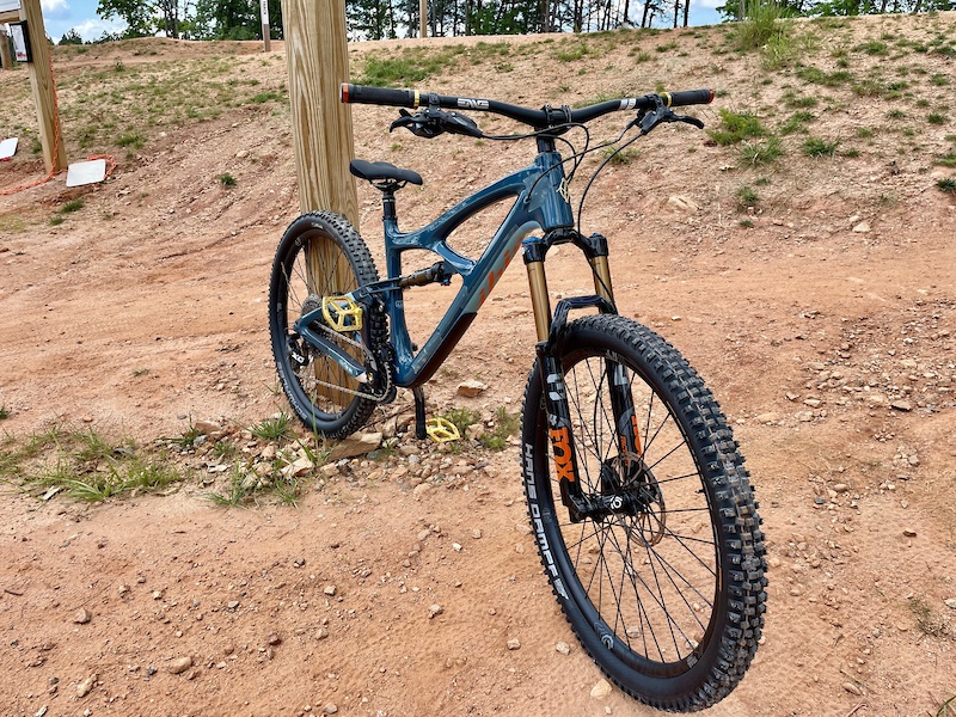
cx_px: 478
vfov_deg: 53.1
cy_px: 358
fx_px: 718
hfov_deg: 67.3
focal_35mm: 26
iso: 32
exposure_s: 1/1208
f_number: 1.6
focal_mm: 4.2
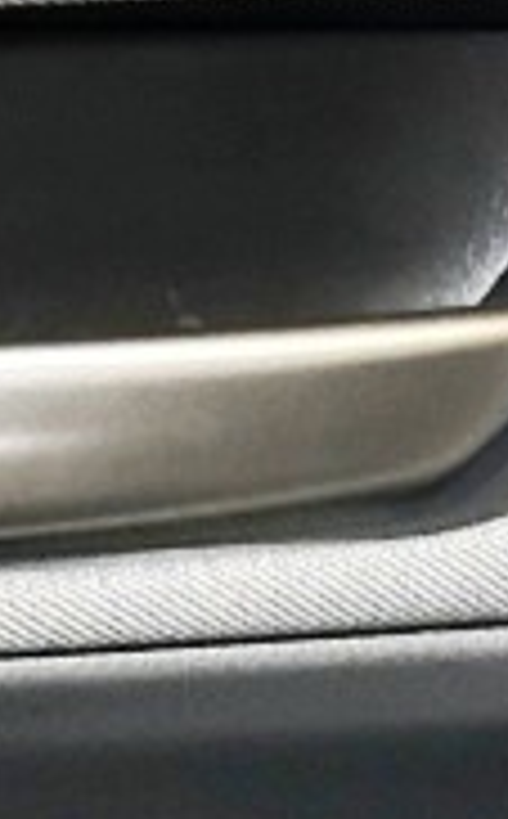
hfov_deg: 4.6
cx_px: 252
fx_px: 6388
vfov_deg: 7.2
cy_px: 1238
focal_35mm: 287
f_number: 1.78
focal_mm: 6.86
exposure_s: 1/30
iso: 640
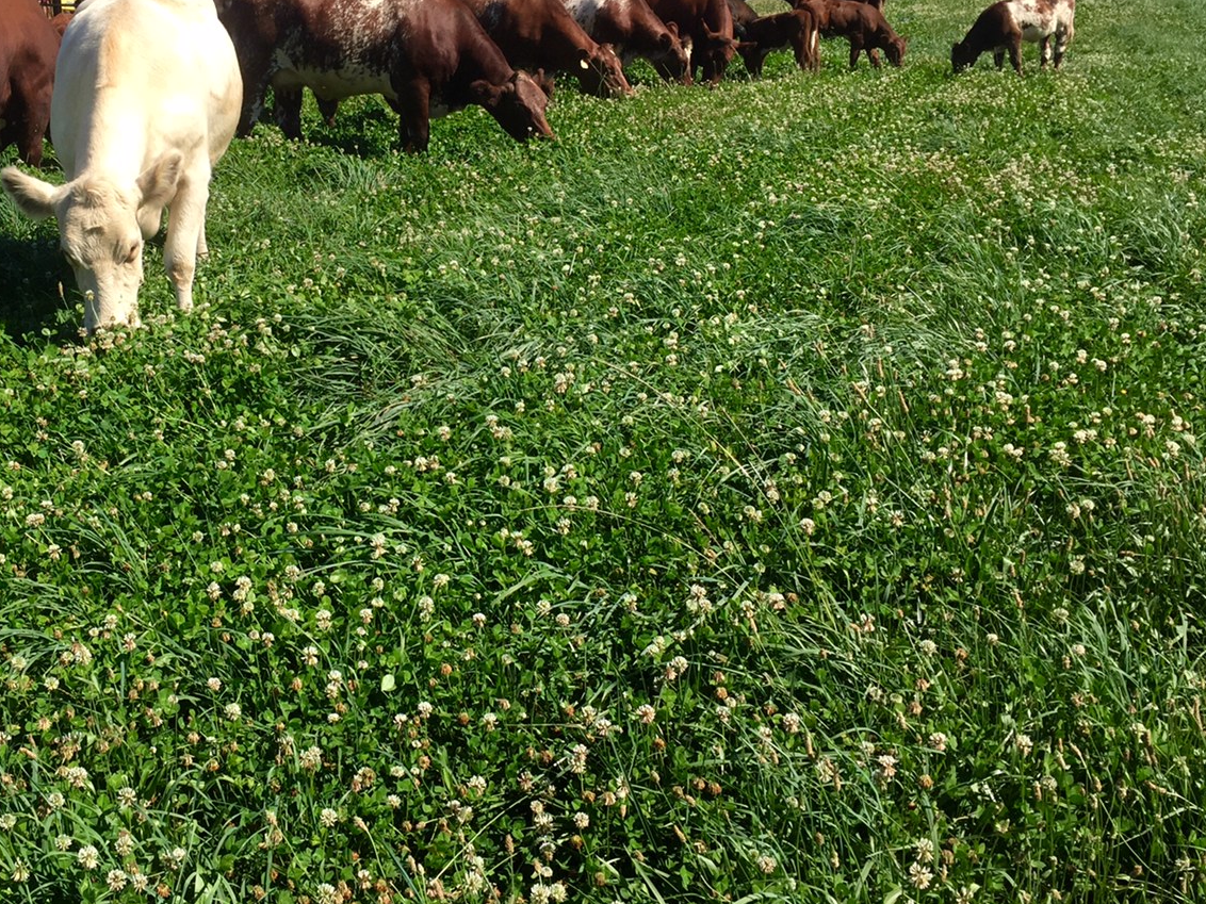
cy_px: 397
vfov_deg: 35.1
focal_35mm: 41
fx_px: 1428
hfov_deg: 45.3
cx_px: 428
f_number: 2.2
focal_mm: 4.15
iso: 32
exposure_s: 1/1364
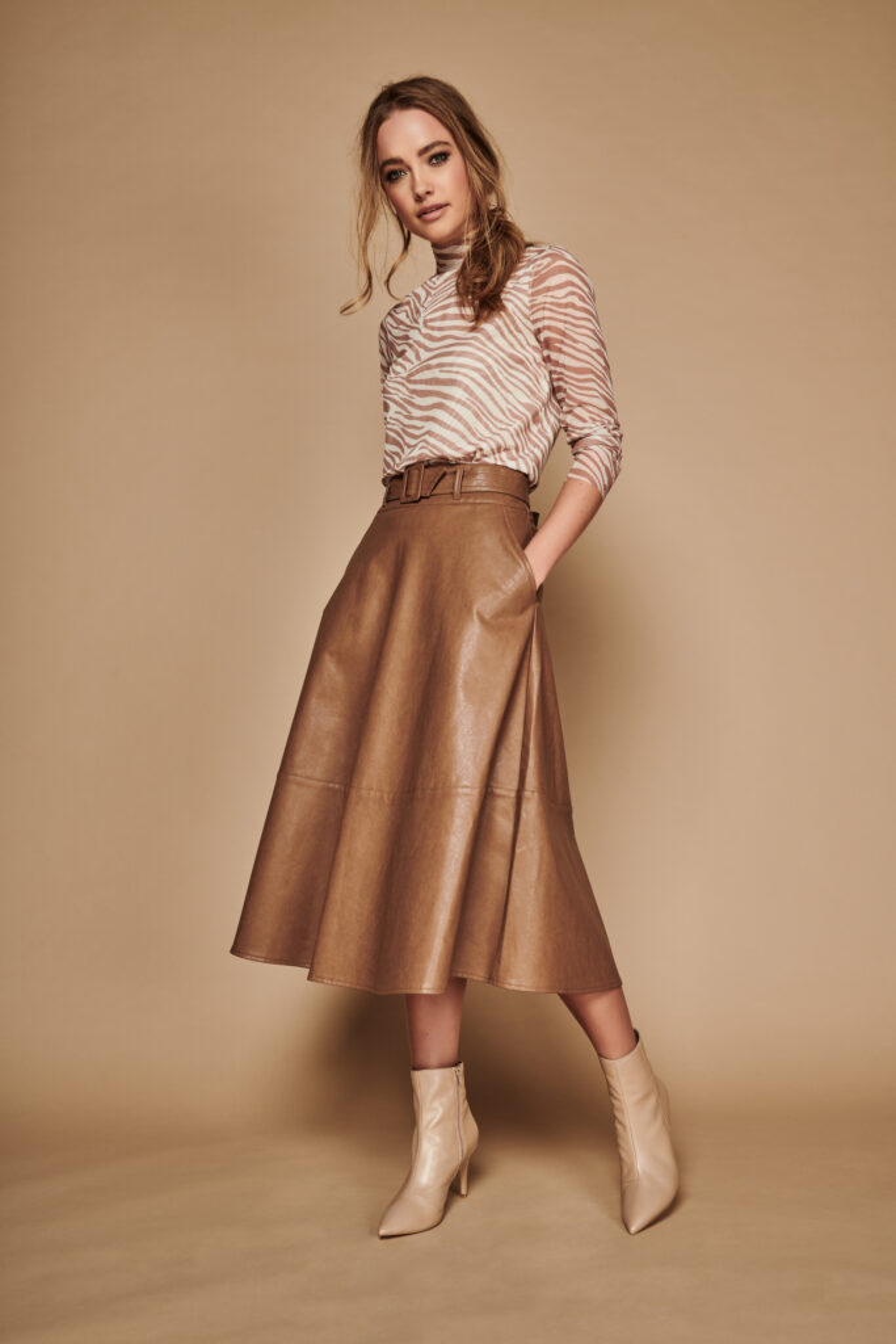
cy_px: 672
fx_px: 1493
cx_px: 448
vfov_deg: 48.5
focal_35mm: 40
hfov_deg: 33.4
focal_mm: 40
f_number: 11
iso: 100
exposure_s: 1/200
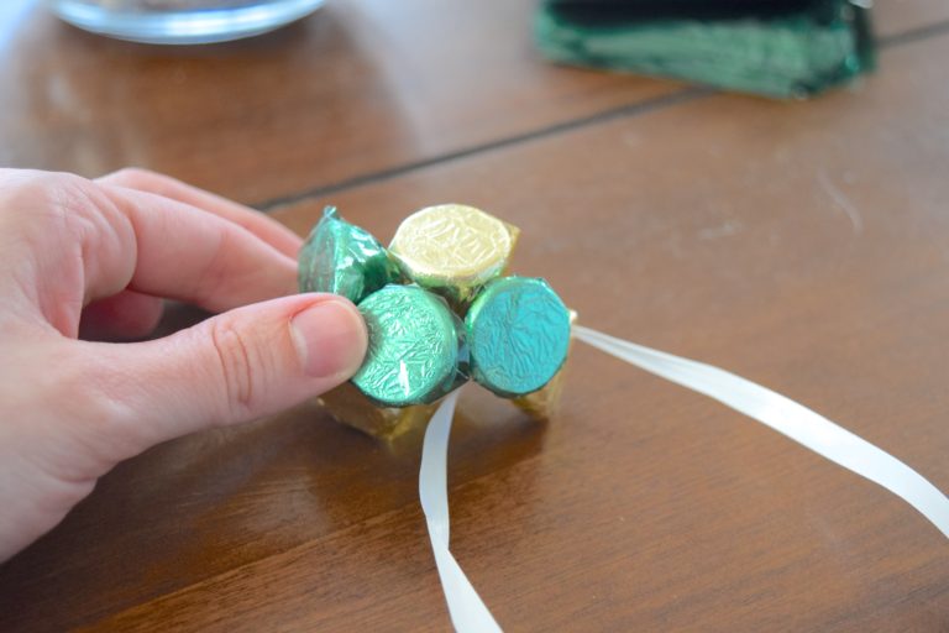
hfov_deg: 33.4
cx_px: 474
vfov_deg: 22.6
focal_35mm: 60
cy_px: 316
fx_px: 1582
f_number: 4.8
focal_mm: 40
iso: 1250
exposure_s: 1/60
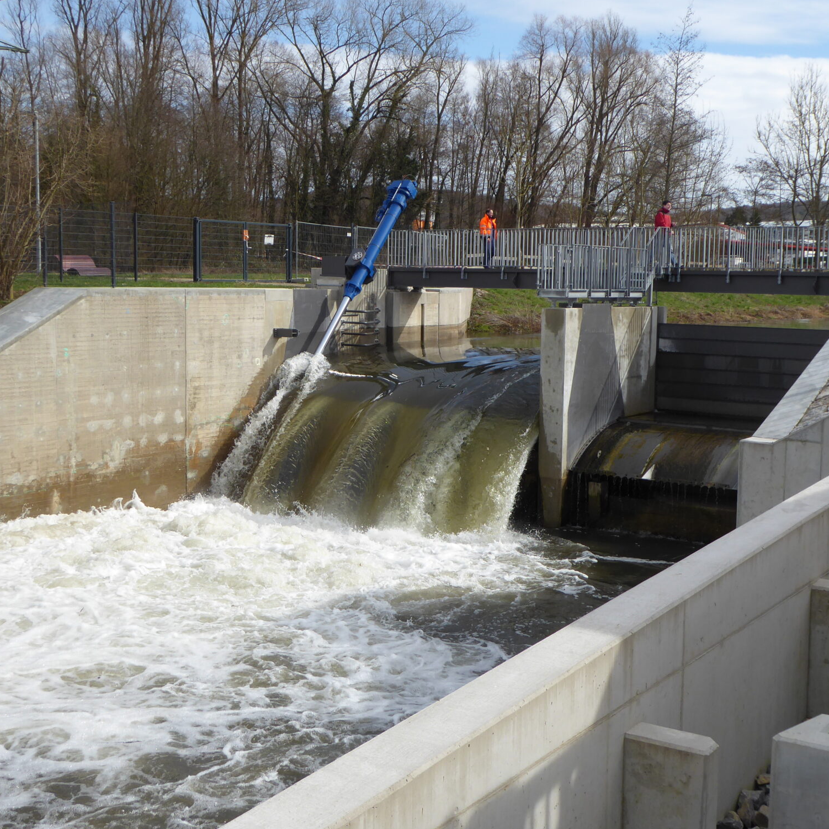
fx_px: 1273
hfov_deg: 36.0
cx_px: 438
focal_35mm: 47
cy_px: 417
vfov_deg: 36.1
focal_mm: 6.7
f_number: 3.7
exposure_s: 1/640
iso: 80
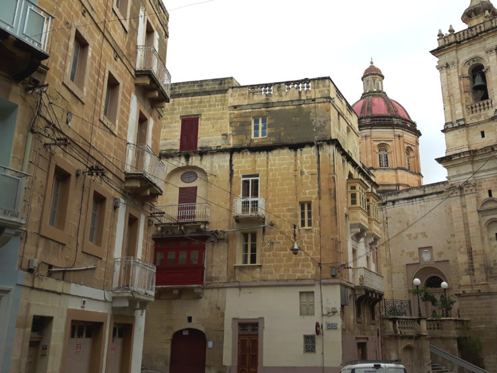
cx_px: 286
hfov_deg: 43.7
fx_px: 618
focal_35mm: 43
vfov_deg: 33.4
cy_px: 131
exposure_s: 1/411
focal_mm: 3.7
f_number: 1.9
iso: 40
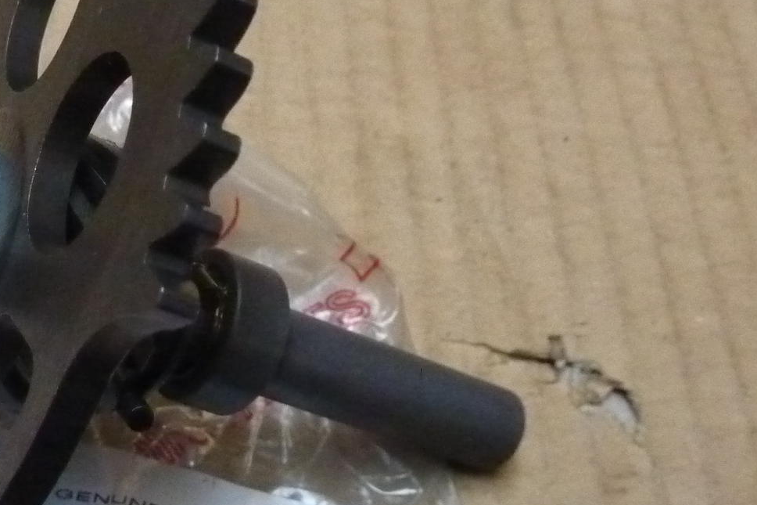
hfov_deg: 34.3
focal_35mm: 55
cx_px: 76
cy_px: 360
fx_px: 1156
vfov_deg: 24.4
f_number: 3.3
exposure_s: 1/60
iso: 800
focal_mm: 4.1
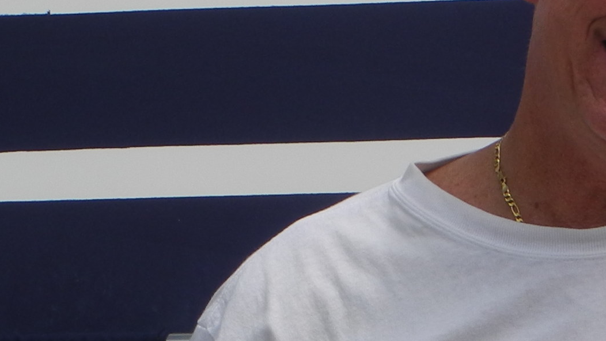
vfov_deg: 7.1
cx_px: 928
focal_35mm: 170
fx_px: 2732
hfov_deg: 12.0
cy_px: -71
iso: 100
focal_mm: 9.7
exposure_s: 1/800
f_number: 5
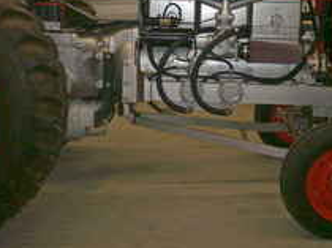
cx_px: 155
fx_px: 565
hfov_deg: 32.7
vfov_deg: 24.4
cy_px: 55
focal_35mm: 59
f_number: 4.5
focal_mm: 6
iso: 140
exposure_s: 1/60
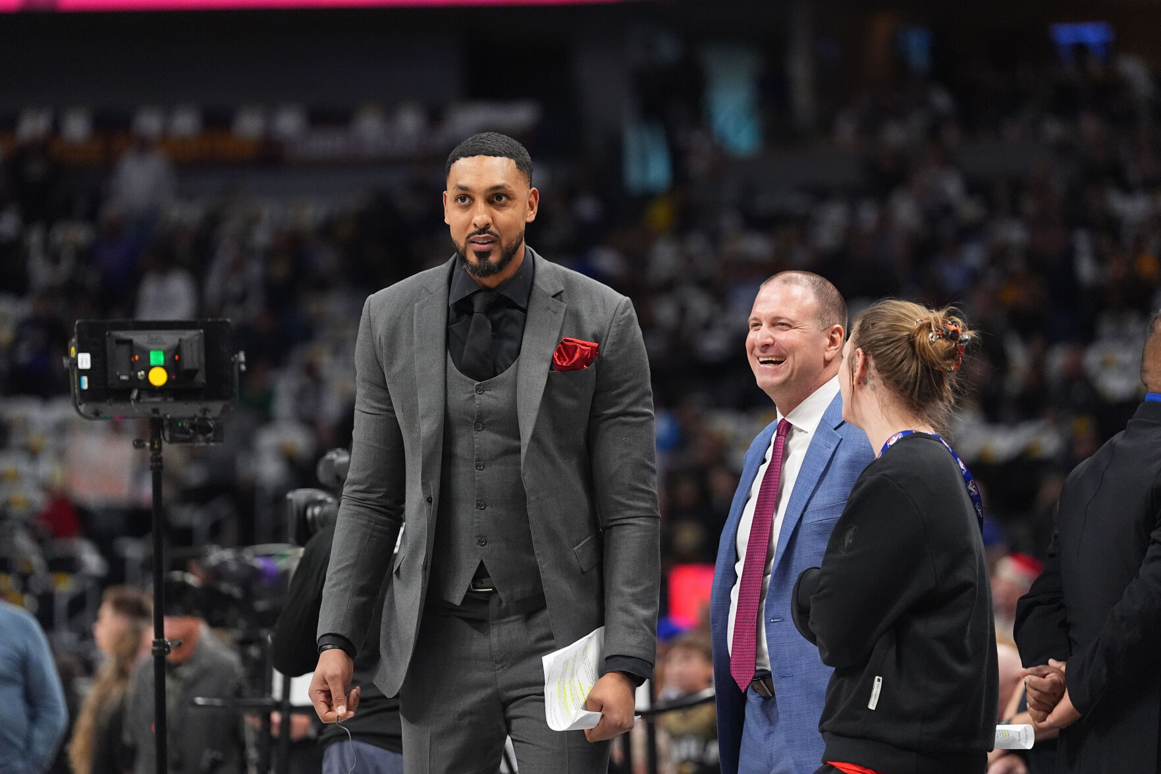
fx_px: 5675
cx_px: 580
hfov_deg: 11.7
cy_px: 387
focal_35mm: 176
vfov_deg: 7.8
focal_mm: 176
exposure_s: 1/1600
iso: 5000
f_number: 3.2
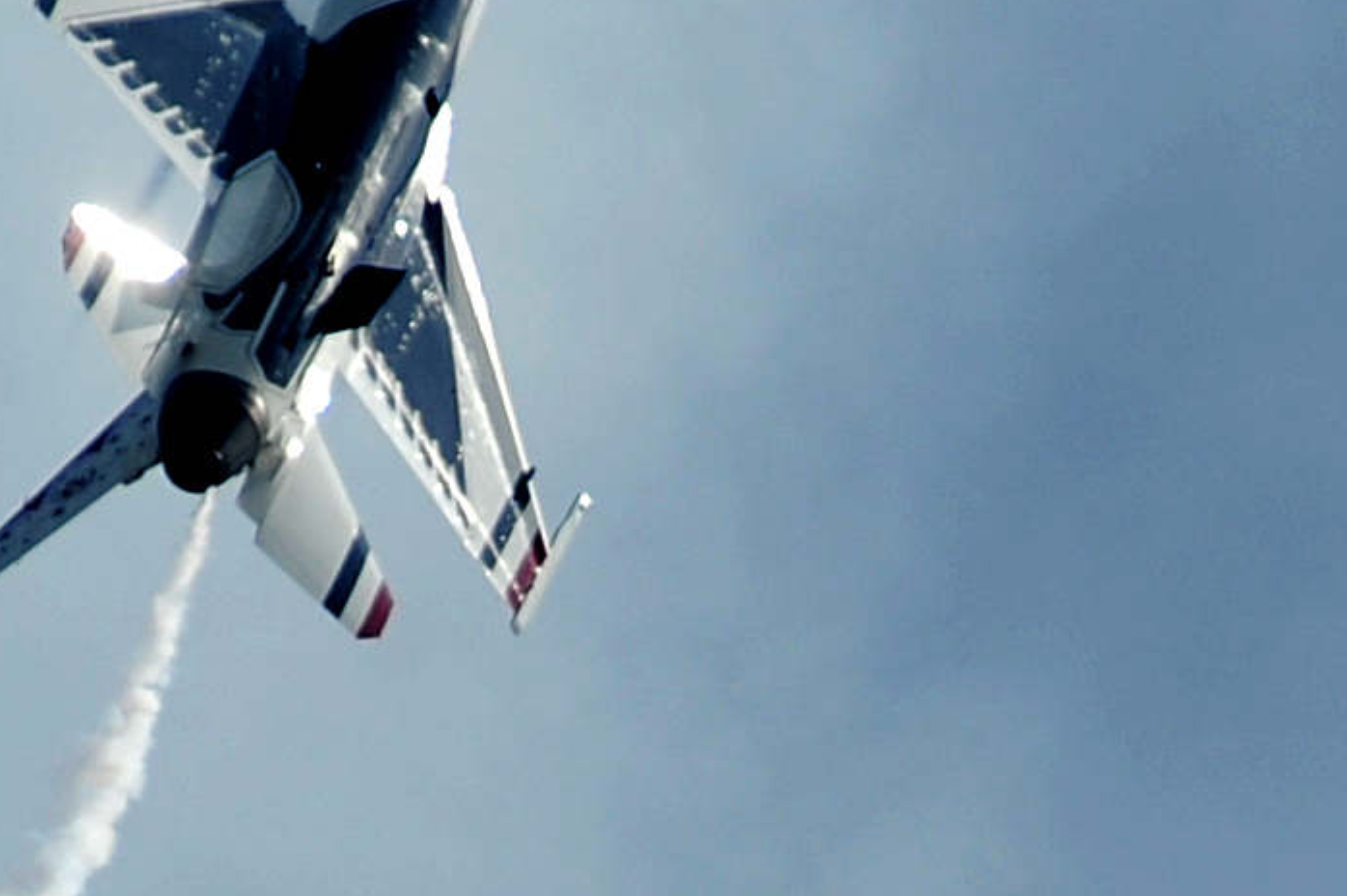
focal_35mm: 3661
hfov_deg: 0.6
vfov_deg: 0.4
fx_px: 136851
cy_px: 1379
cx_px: 1146
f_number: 5.6
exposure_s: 1/2500
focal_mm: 600
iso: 200
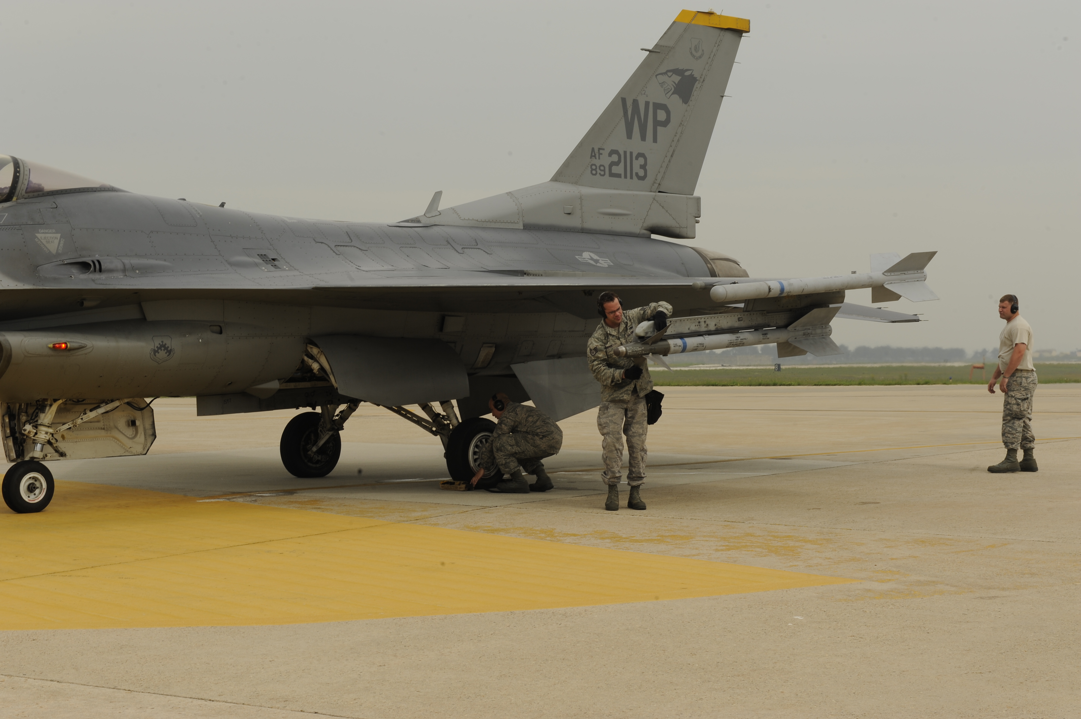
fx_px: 2101
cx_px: 540
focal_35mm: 70
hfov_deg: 28.9
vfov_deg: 19.4
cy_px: 360
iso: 200
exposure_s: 1/160
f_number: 18
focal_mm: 70
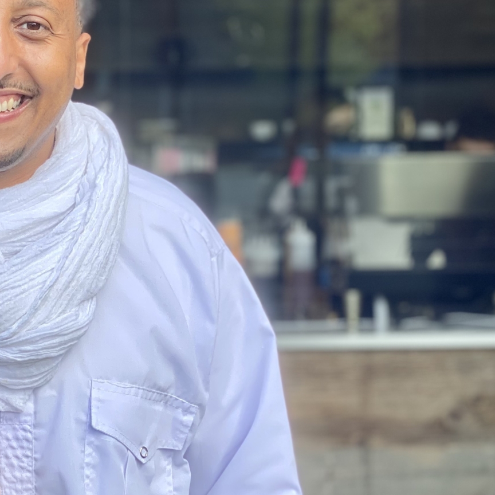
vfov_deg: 16.0
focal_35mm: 109
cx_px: -39
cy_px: 226
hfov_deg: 15.6
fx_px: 1763
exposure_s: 1/318
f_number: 2
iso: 20
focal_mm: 6
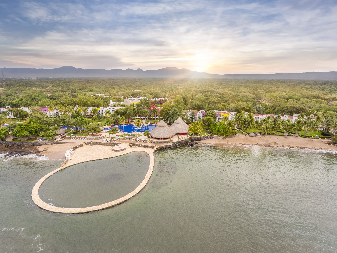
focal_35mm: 20
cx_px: 168
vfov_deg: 65.9
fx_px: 195
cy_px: 126
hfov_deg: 81.8
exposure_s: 1/320
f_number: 2.8
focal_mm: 3.61
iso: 100
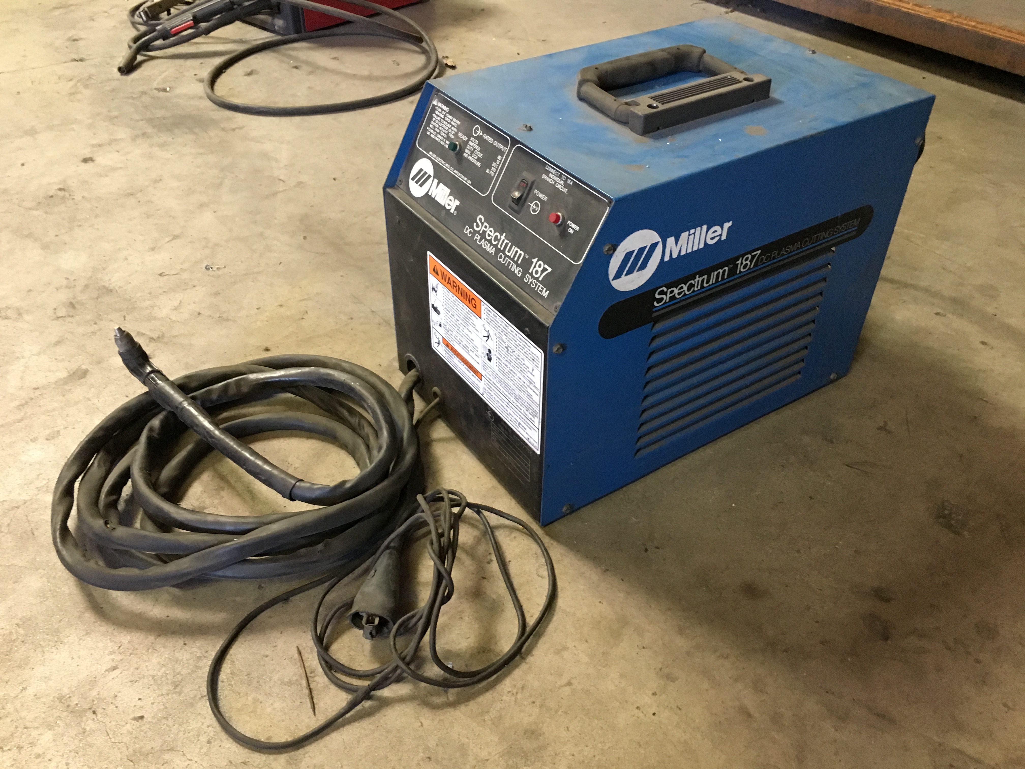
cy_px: 384
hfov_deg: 61.7
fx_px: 859
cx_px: 512
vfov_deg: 48.2
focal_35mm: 29
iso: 200
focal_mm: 4.15
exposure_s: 1/20
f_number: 2.2
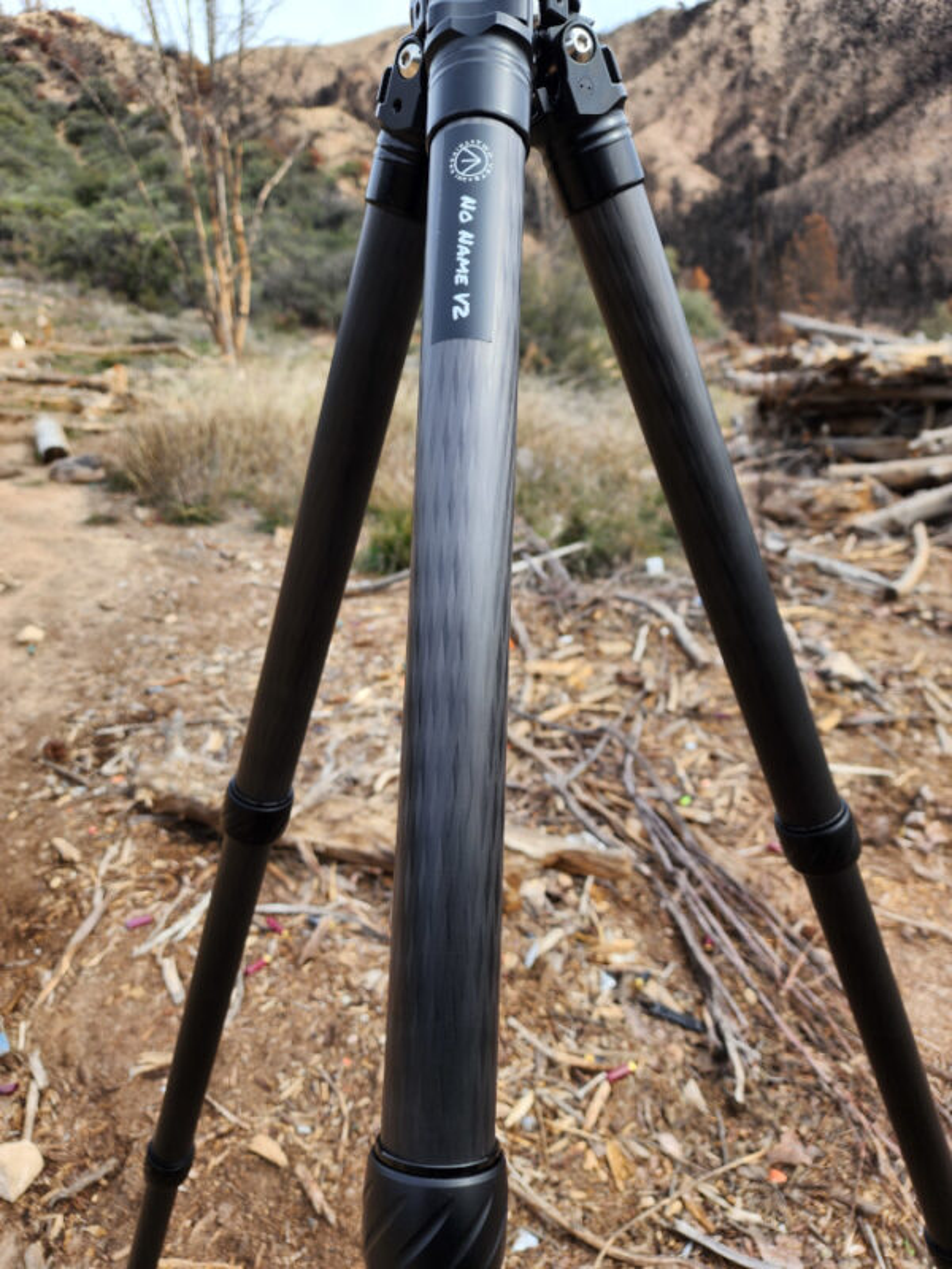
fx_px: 843
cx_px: 476
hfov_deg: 58.9
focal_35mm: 23
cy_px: 634
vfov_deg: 73.9
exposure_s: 1/346
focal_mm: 6.4
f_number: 1.8
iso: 12
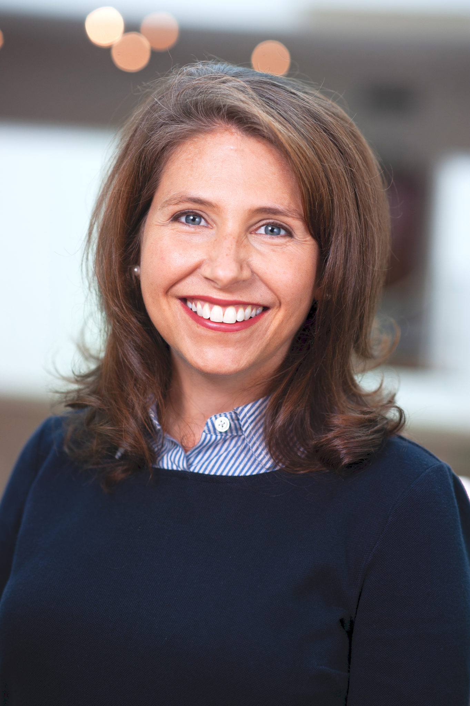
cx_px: 235
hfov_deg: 16.1
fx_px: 1666
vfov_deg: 23.9
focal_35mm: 85
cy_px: 353
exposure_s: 1/400
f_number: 2.8
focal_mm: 85
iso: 200
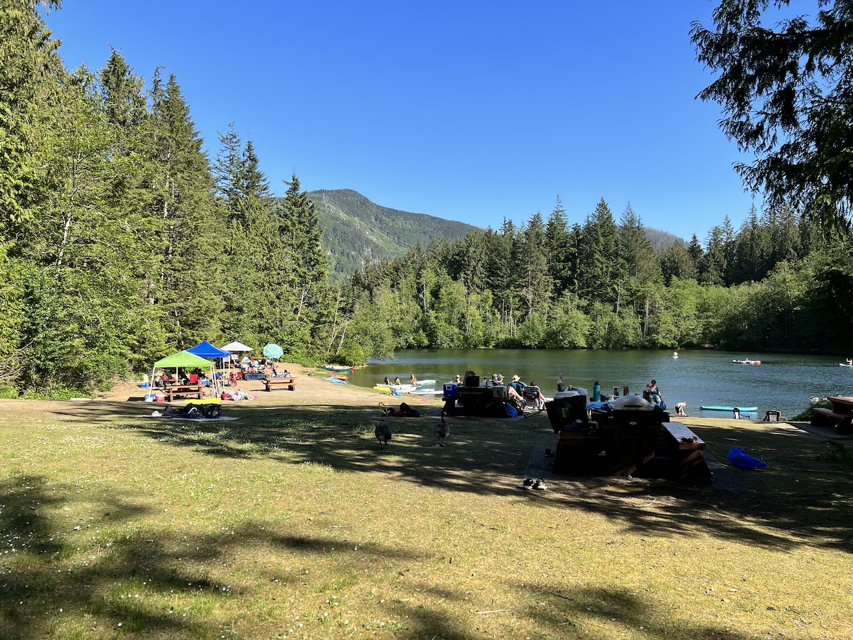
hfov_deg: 67.3
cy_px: 320
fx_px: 641
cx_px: 426
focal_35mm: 26
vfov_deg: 53.1
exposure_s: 1/2045
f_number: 1.5
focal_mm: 5.7
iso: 50
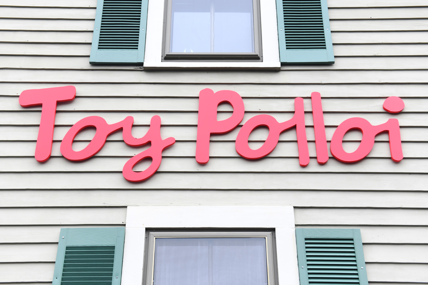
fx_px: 535
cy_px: 142
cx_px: 214
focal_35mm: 45
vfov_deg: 29.9
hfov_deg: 43.6
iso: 200
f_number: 5
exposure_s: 1/100
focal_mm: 45
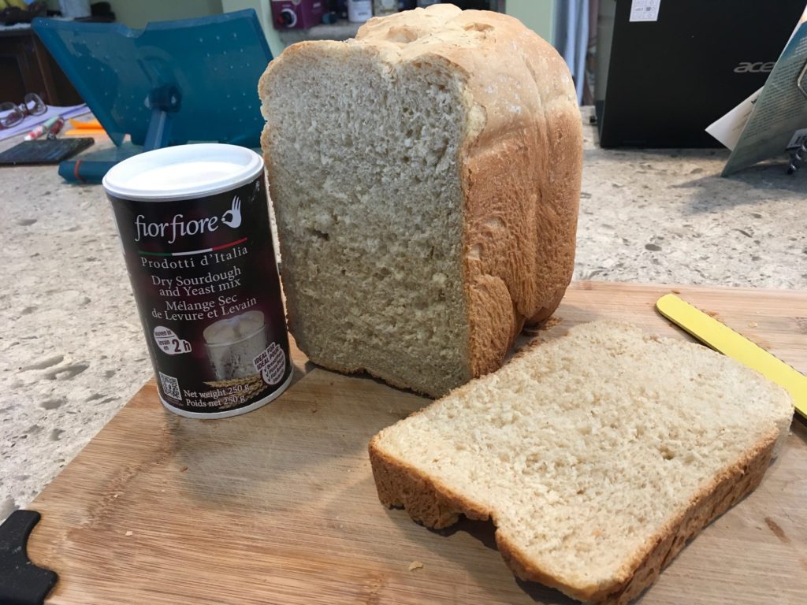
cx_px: 404
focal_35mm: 29
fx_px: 676
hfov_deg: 61.7
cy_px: 302
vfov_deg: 48.2
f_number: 2.2
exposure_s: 1/30
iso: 100
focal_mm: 4.15
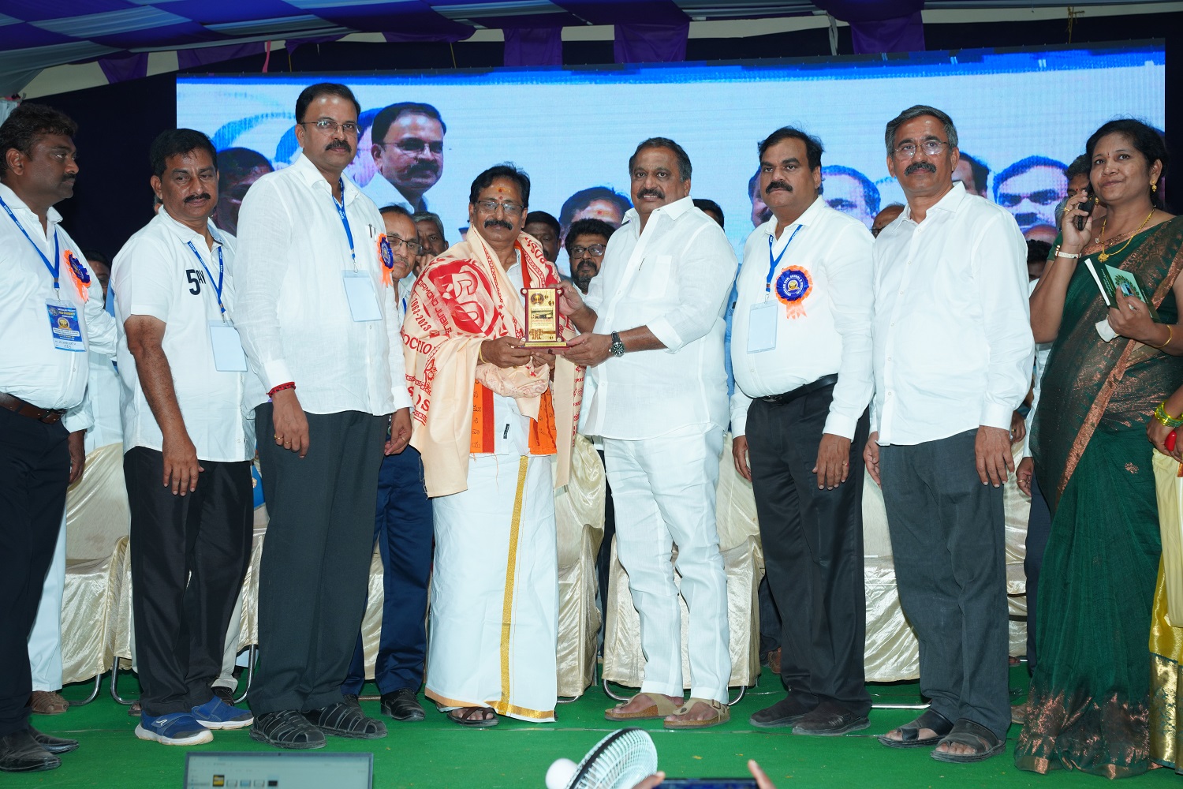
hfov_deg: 35.9
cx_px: 592
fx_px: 1824
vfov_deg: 24.4
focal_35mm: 56
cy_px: 394
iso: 640
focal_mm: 55.5
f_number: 6.3
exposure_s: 1/160
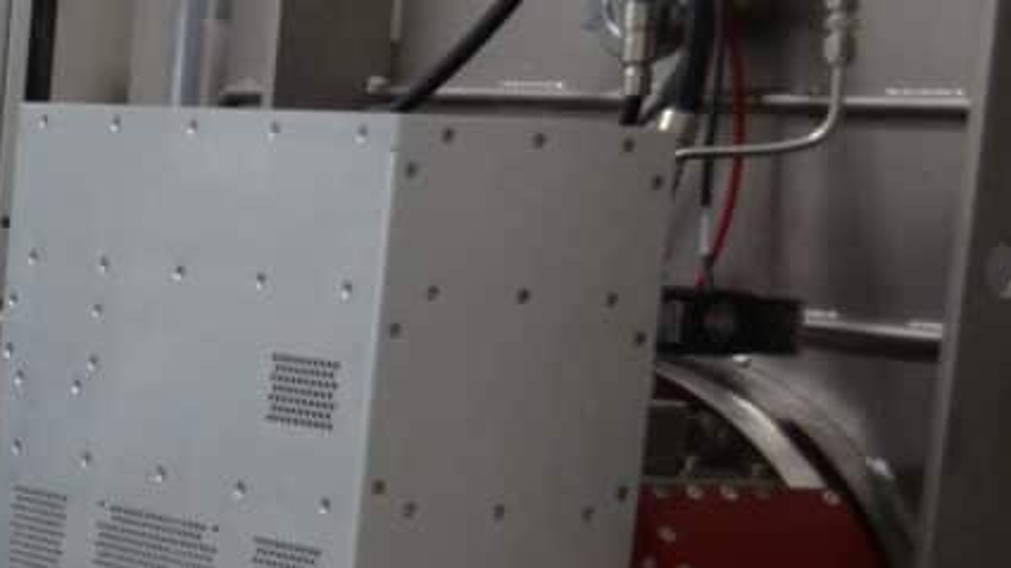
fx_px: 3646
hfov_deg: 13.1
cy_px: 832
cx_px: -1170
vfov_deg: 8.7
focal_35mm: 136
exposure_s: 1/50
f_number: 3.5
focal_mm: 18
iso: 800
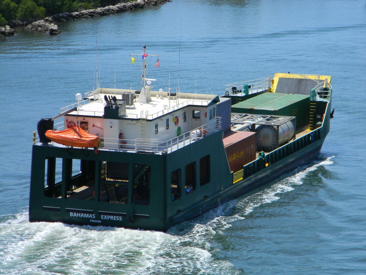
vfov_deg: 8.1
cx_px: 183
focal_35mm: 183
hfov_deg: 10.8
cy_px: 138
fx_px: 1935
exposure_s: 1/486
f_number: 5.2
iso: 80
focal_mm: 33.1
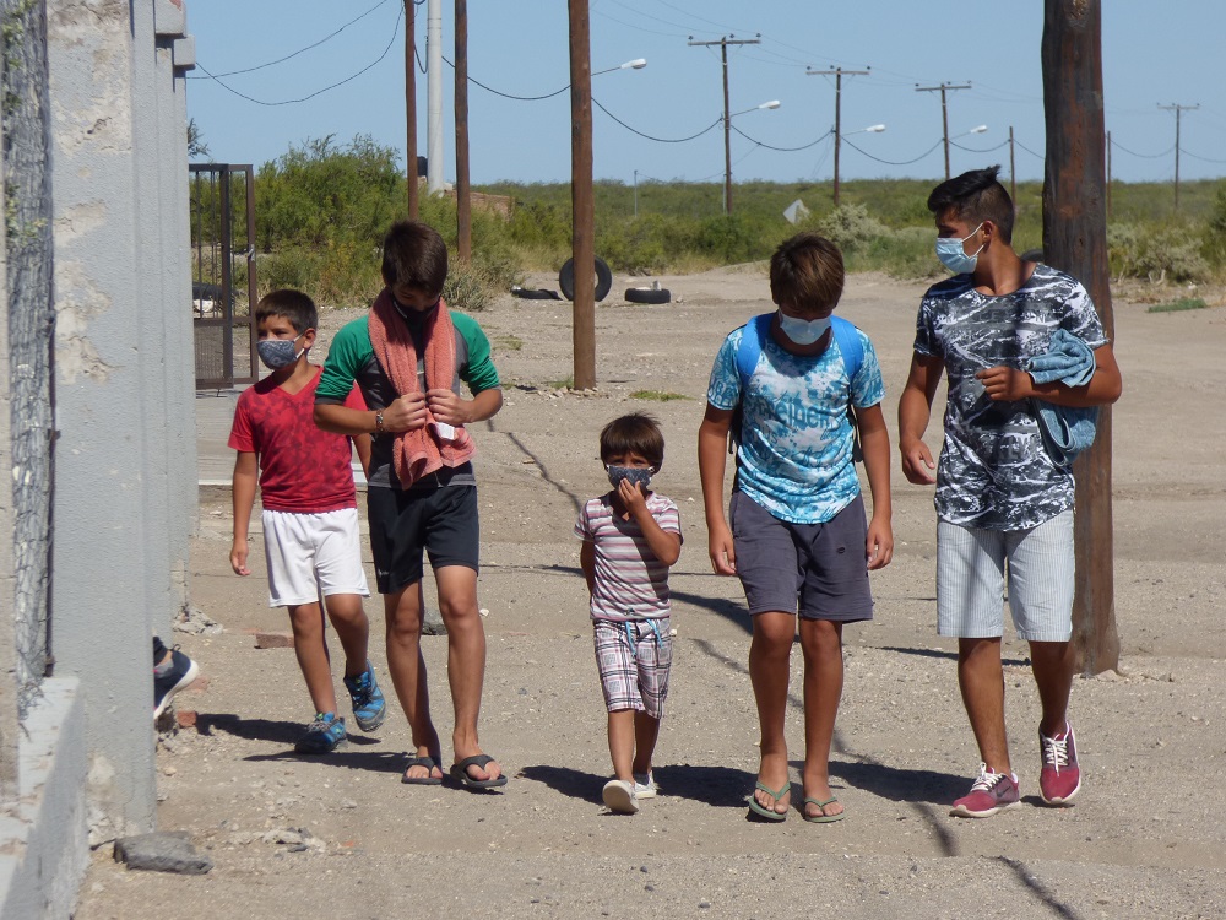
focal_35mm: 186
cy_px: 460
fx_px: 6588
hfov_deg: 10.6
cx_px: 613
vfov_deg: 8.0
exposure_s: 1/800
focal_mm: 30.3
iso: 100
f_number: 5.5
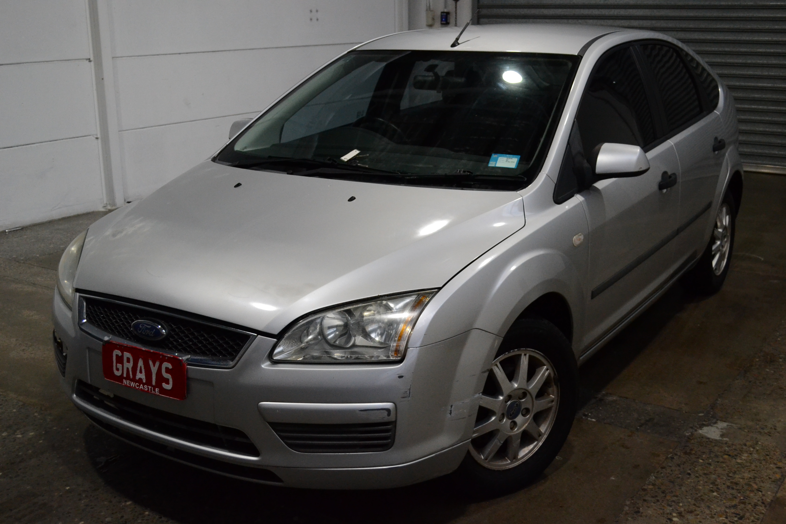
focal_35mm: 39
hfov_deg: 49.6
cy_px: 262
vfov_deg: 34.2
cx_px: 393
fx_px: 851
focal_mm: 26
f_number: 4.2
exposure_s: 1/500
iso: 1600
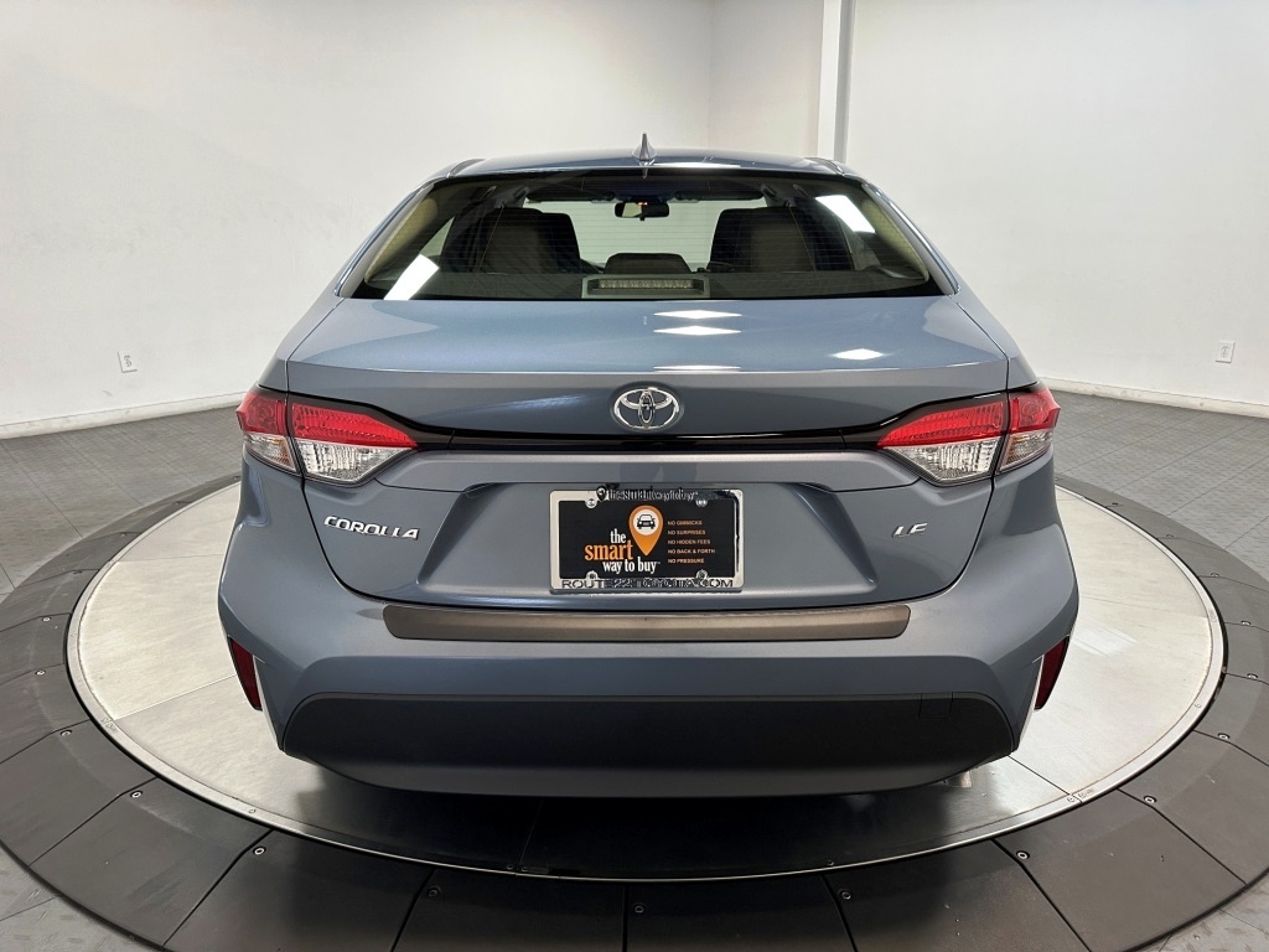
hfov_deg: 71.6
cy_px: 476
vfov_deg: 56.8
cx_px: 634
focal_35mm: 24
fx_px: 880
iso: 320
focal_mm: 6.86
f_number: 1.78
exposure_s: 1/60
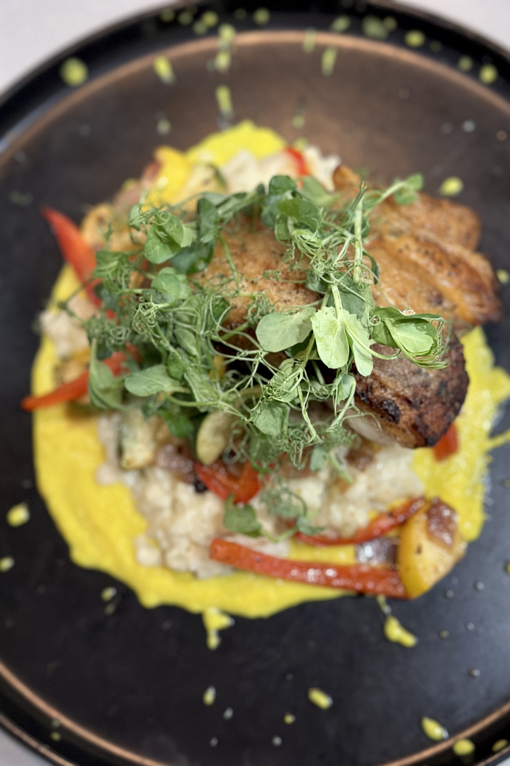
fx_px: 1063
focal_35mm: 50
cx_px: 286
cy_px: 383
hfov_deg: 27.0
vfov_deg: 39.6
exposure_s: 1/40
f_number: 1.78
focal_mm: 6.86
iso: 640
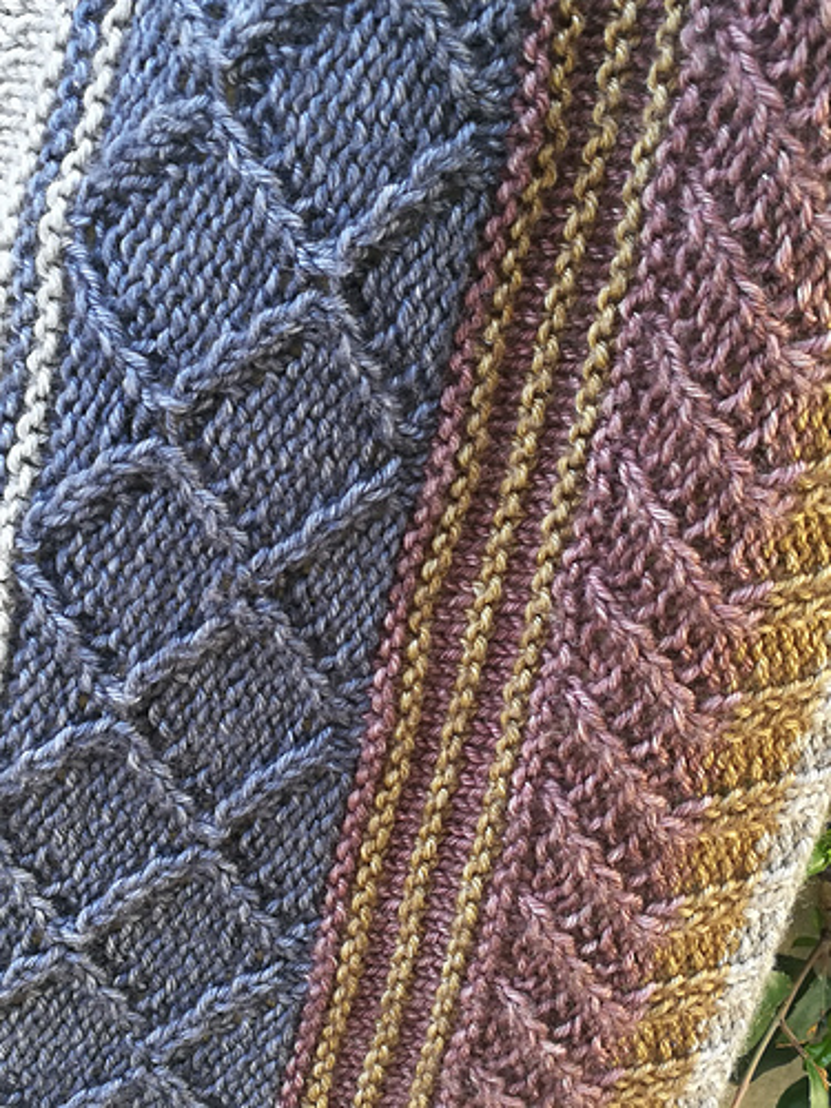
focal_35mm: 53
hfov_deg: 27.5
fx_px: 1696
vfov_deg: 36.2
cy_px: 554
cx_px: 416
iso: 100
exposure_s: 1/50
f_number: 2.2
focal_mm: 3.95
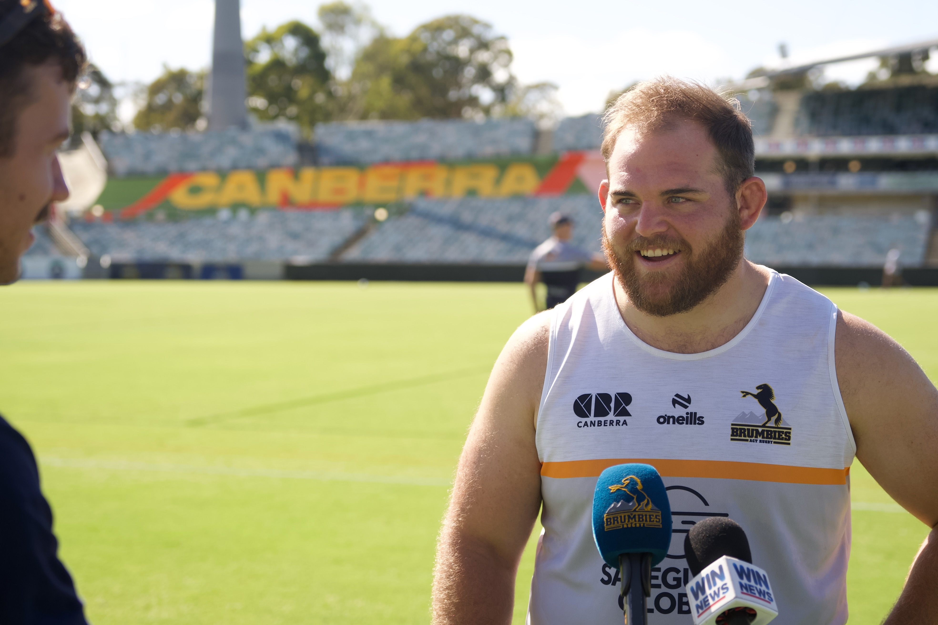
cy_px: 312
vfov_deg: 20.6
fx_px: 1720
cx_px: 469
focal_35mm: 66
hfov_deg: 30.5
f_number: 2.8
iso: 800
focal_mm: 44.6
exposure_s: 1/1250
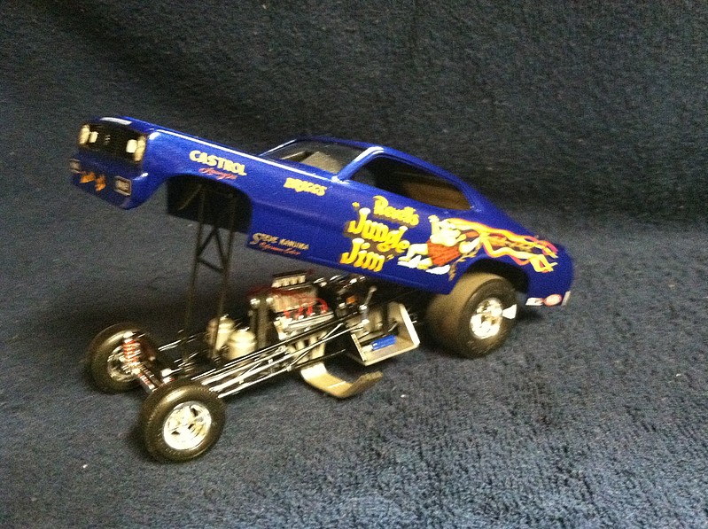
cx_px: 354
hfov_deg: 52.7
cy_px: 264
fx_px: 715
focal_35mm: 35
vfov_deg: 40.6
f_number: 2.8
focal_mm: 3.85
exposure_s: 1/17
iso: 1000
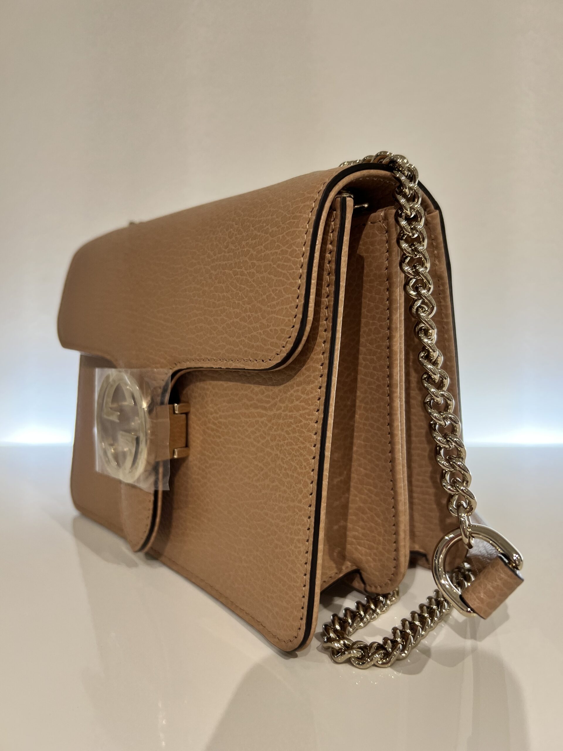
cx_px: 282
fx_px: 564
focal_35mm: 26
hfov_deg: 53.1
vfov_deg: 67.3
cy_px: 376
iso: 80
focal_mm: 5.7
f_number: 1.5
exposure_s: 1/99
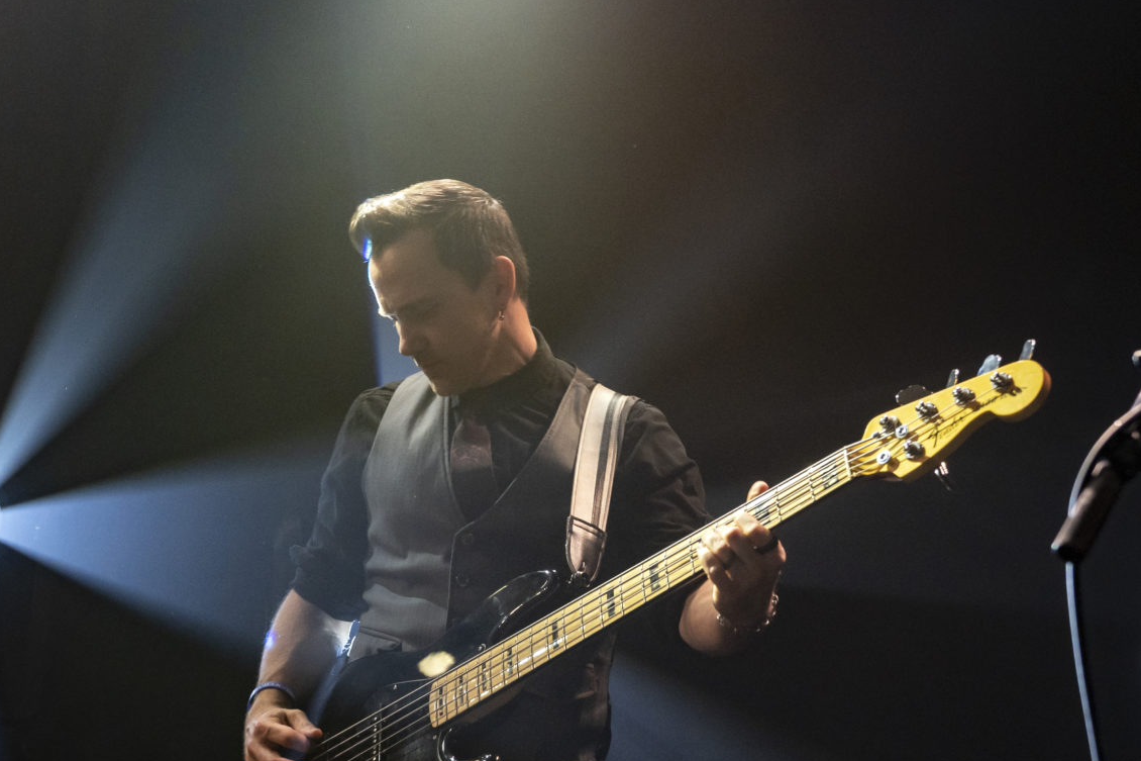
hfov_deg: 27.3
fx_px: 2345
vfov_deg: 18.4
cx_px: 535
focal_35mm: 74
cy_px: 394
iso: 2000
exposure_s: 1/125
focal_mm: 44
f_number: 4.5
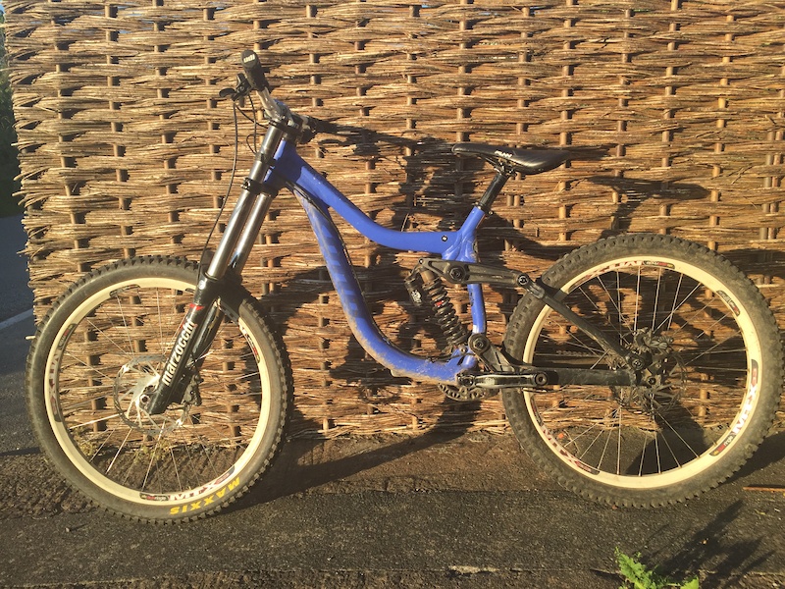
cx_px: 392
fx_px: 658
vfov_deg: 48.2
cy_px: 294
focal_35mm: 29
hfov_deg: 61.7
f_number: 2.2
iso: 32
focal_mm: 4.15
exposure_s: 1/599
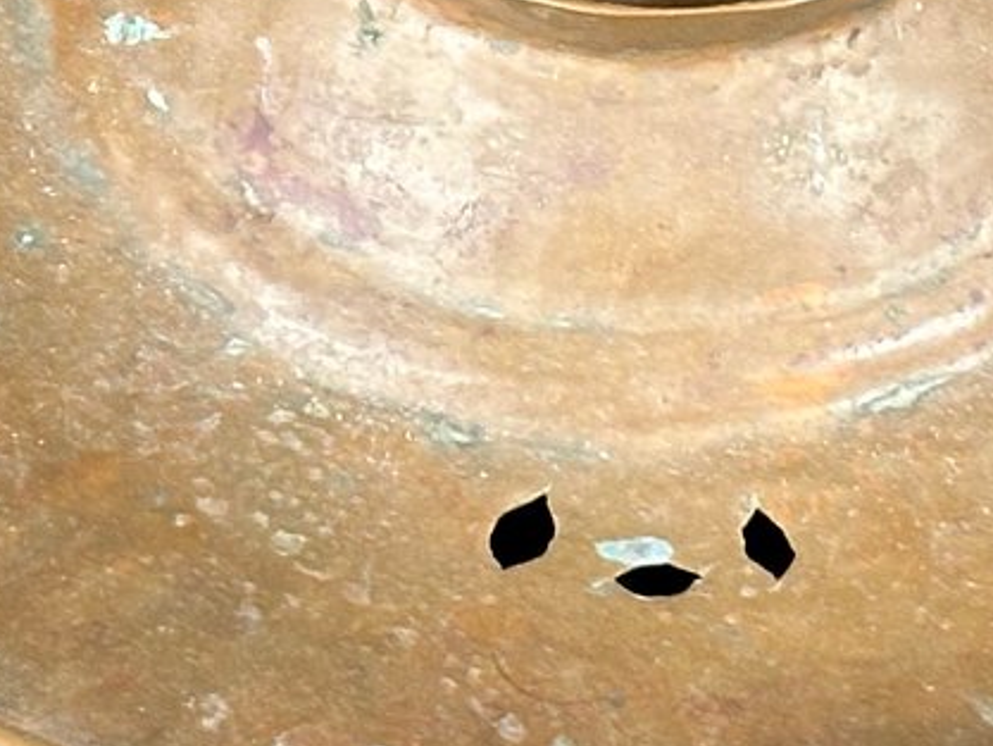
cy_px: -79
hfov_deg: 8.6
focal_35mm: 230
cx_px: 557
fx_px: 6600
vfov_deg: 6.4
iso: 200
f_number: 1.78
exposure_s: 1/60
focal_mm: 6.86
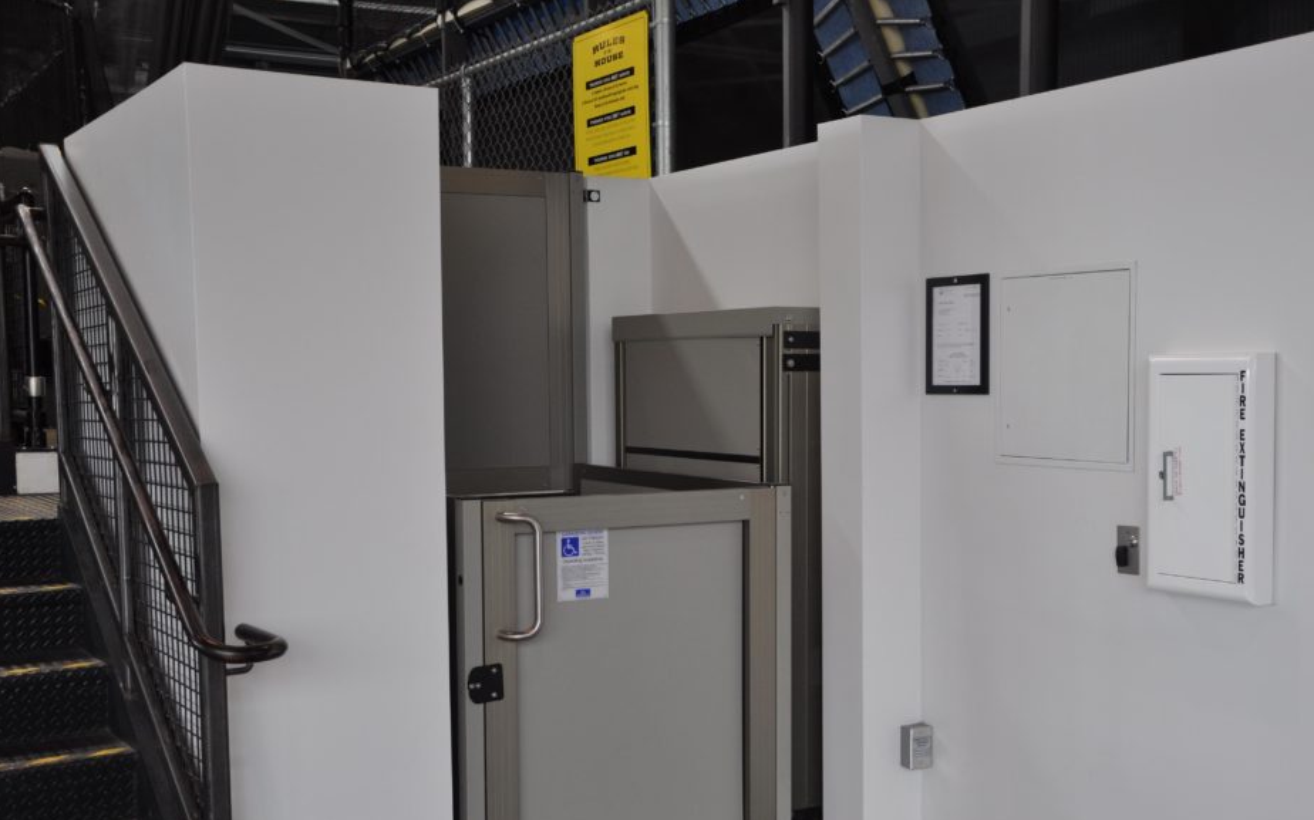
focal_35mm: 44
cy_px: 480
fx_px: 1575
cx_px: 722
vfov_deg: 29.1
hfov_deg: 45.2
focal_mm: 26
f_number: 4.5
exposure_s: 1/80
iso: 400
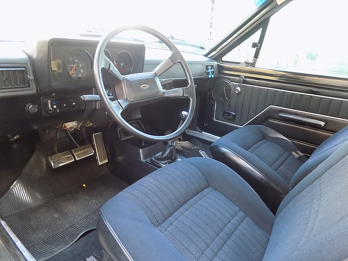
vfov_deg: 58.9
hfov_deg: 73.9
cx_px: 174
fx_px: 231
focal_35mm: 23
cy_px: 130
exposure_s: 1/20
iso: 400
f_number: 3.1
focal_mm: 4
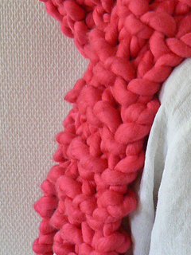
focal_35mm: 72
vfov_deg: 27.0
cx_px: 162
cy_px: 140
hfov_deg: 20.1
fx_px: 530
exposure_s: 1/20
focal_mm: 6
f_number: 2.8
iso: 200
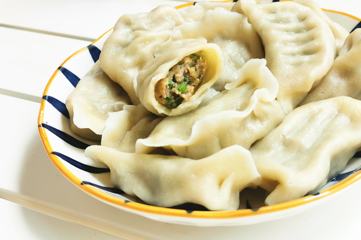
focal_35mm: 57
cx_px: 185
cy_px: 115
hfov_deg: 35.1
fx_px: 572
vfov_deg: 23.8
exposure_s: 1/324
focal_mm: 5.58
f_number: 1.8
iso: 50
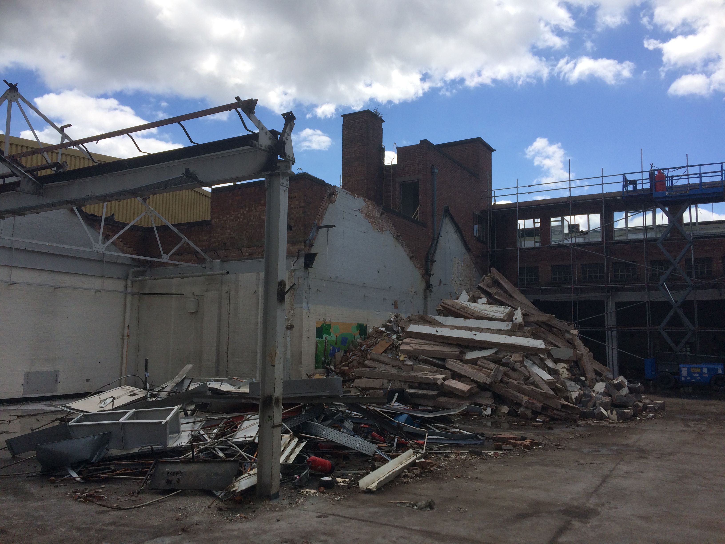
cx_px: 362
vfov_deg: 48.2
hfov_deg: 61.7
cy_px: 272
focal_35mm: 29
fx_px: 607
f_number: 2.2
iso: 32
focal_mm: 4.15
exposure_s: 1/2933
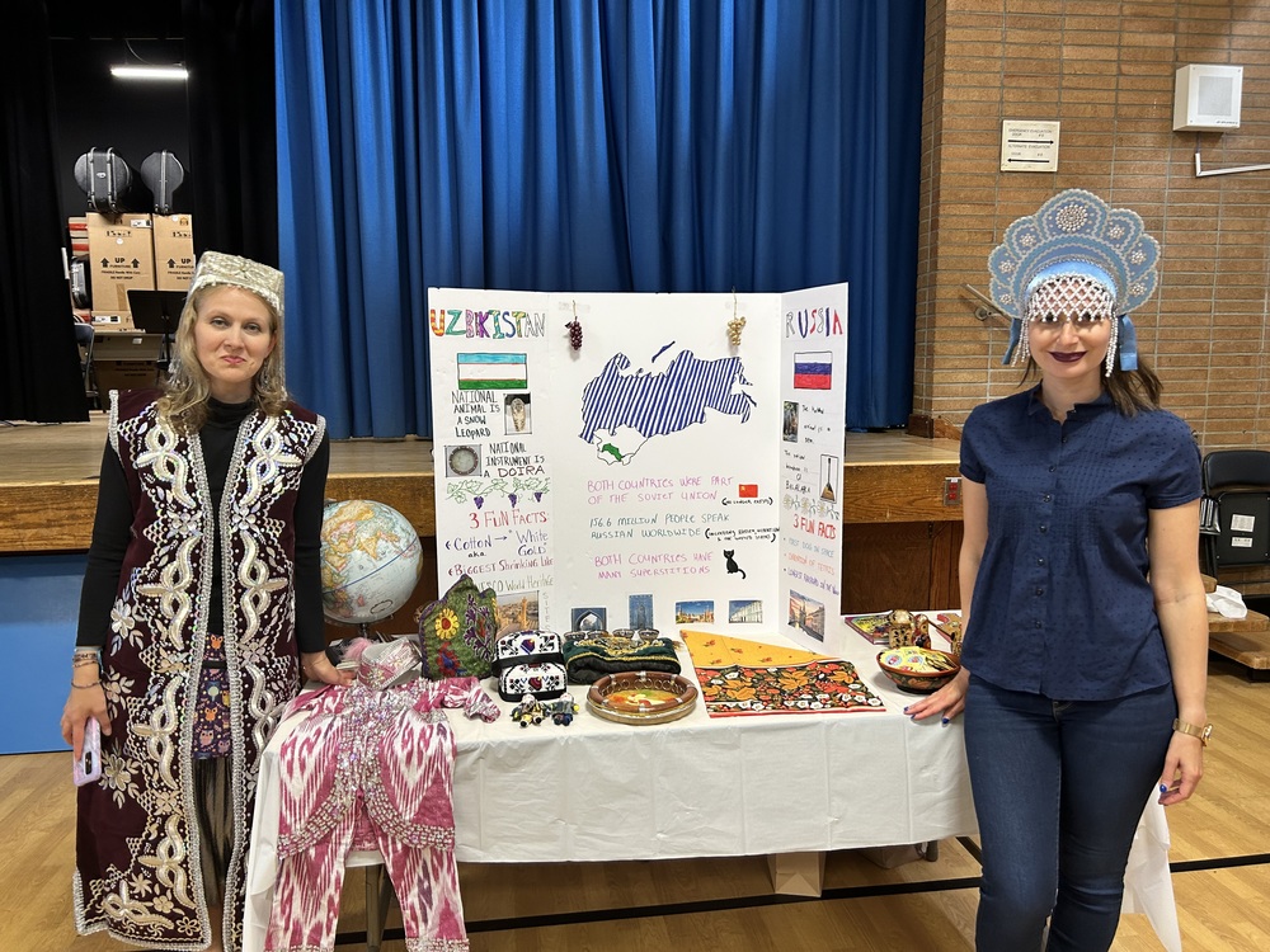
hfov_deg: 67.3
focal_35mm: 26
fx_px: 954
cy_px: 476
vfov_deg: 53.1
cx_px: 635
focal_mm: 5.7
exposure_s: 1/60
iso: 125
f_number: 1.5
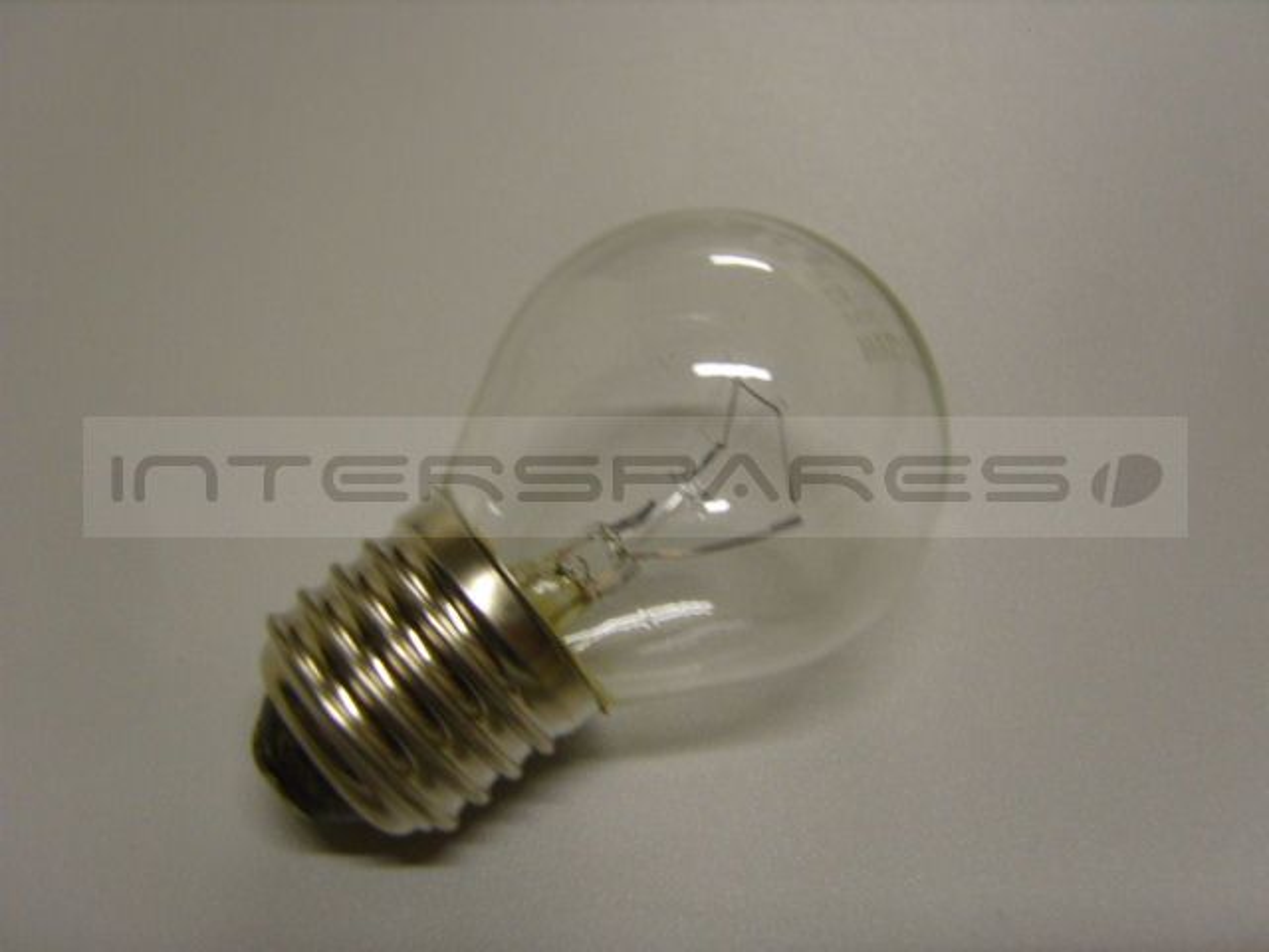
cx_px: 634
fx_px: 1283
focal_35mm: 35
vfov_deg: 40.7
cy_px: 476
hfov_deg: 52.6
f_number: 2.8
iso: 155
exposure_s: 1/30
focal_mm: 7.4
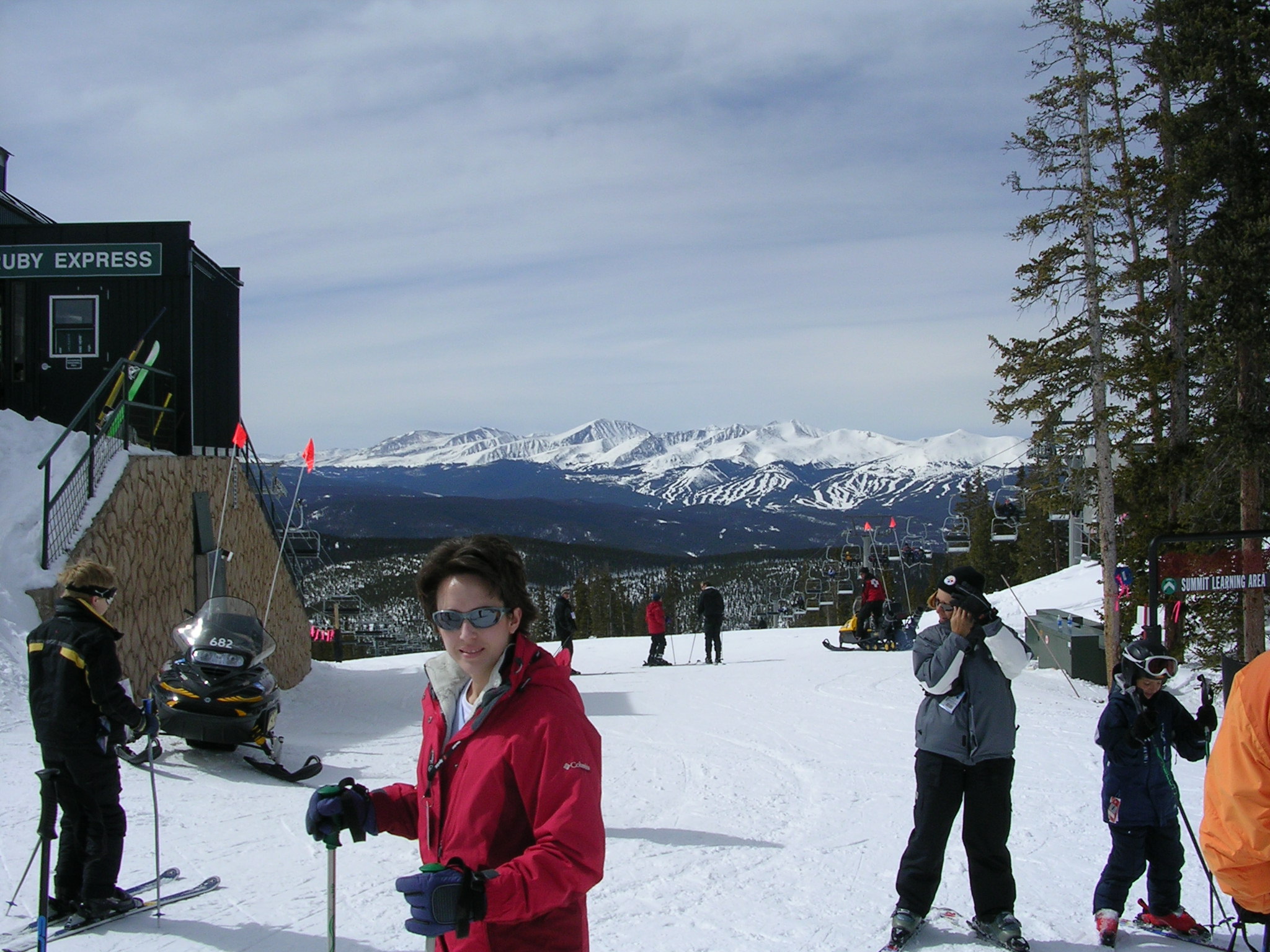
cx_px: 635
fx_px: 1394
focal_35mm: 38
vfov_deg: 37.7
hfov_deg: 49.0
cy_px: 476
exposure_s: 1/812
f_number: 5.6
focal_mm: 5.8
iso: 50
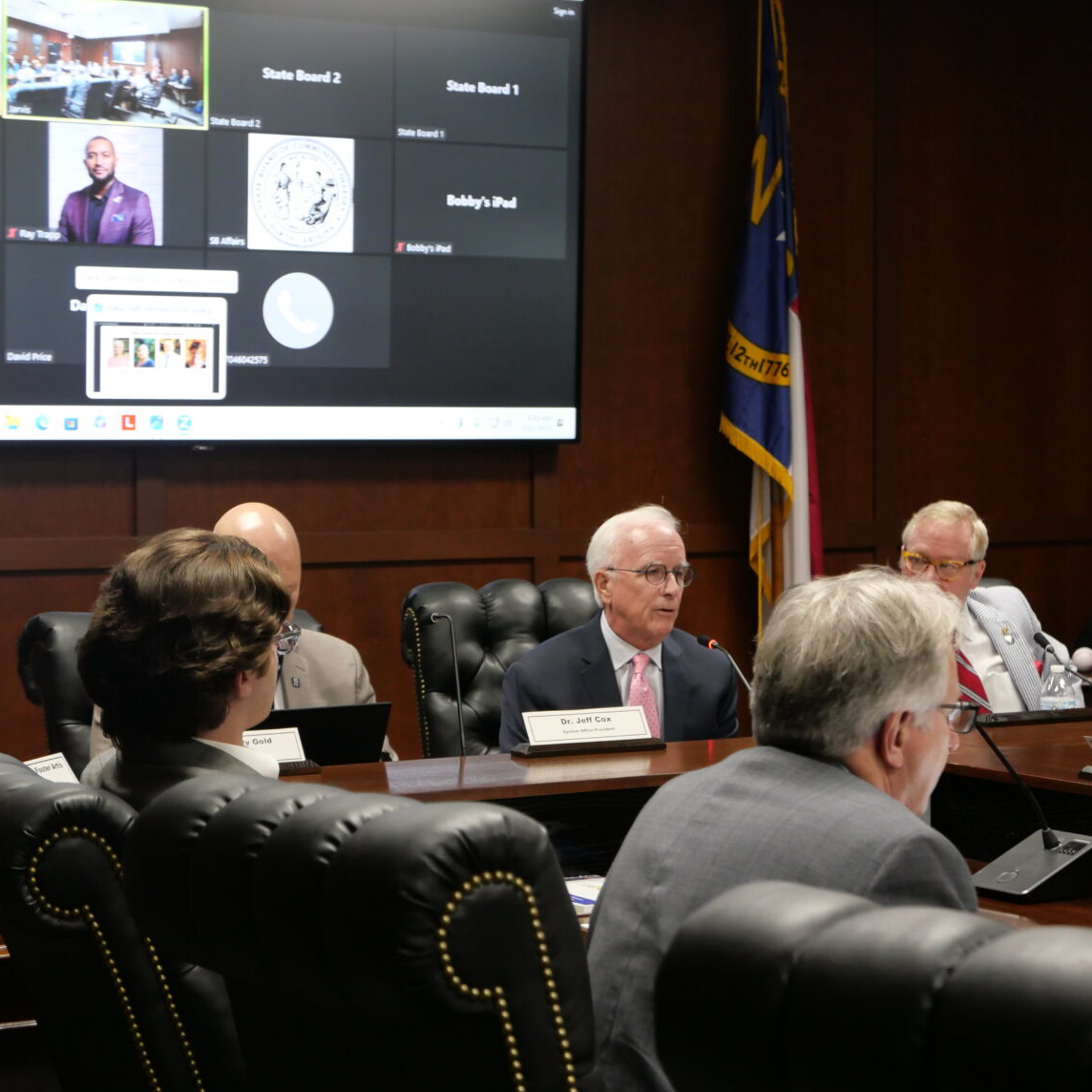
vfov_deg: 19.5
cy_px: 547
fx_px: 3176
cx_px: 621
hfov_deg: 19.5
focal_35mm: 89
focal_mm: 34
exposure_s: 1/100
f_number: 3.5
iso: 1600
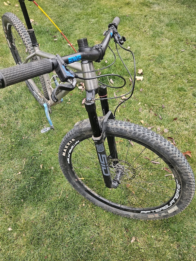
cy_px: 130
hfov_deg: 58.9
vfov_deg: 73.9
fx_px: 174
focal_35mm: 23
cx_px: 98
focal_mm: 5.4
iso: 160
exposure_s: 1/180
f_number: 1.8
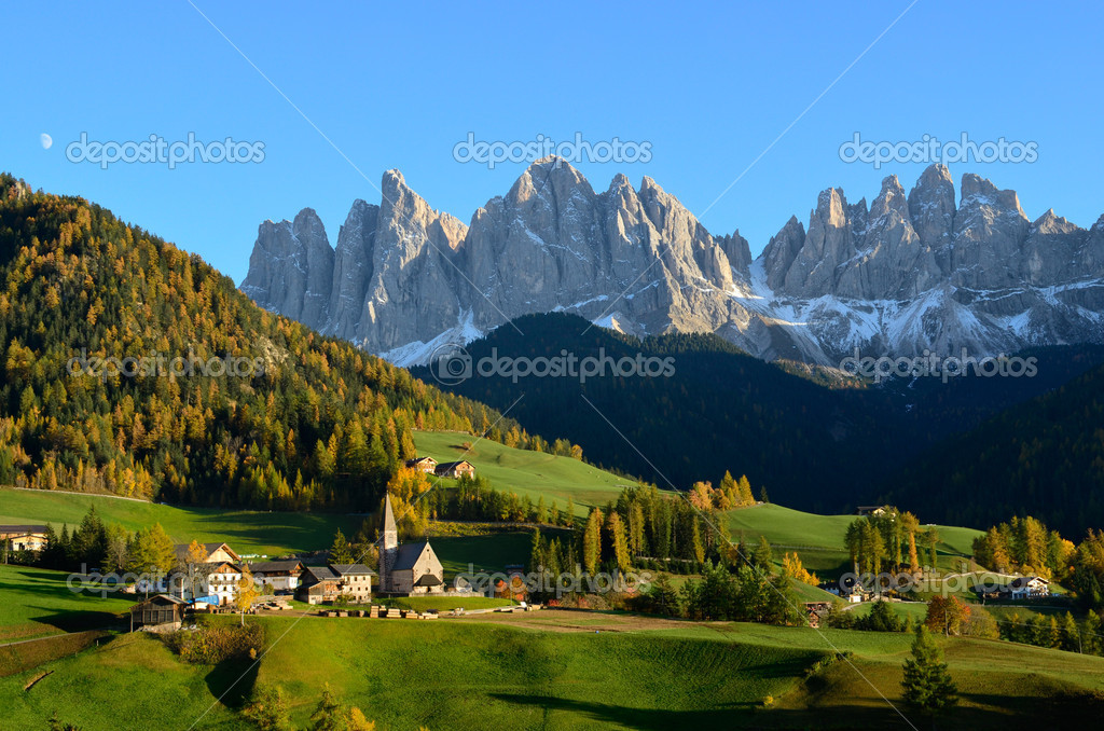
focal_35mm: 51
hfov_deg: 39.0
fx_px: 1561
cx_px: 552
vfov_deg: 26.4
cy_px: 366
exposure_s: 1/100
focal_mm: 34
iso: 200
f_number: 11
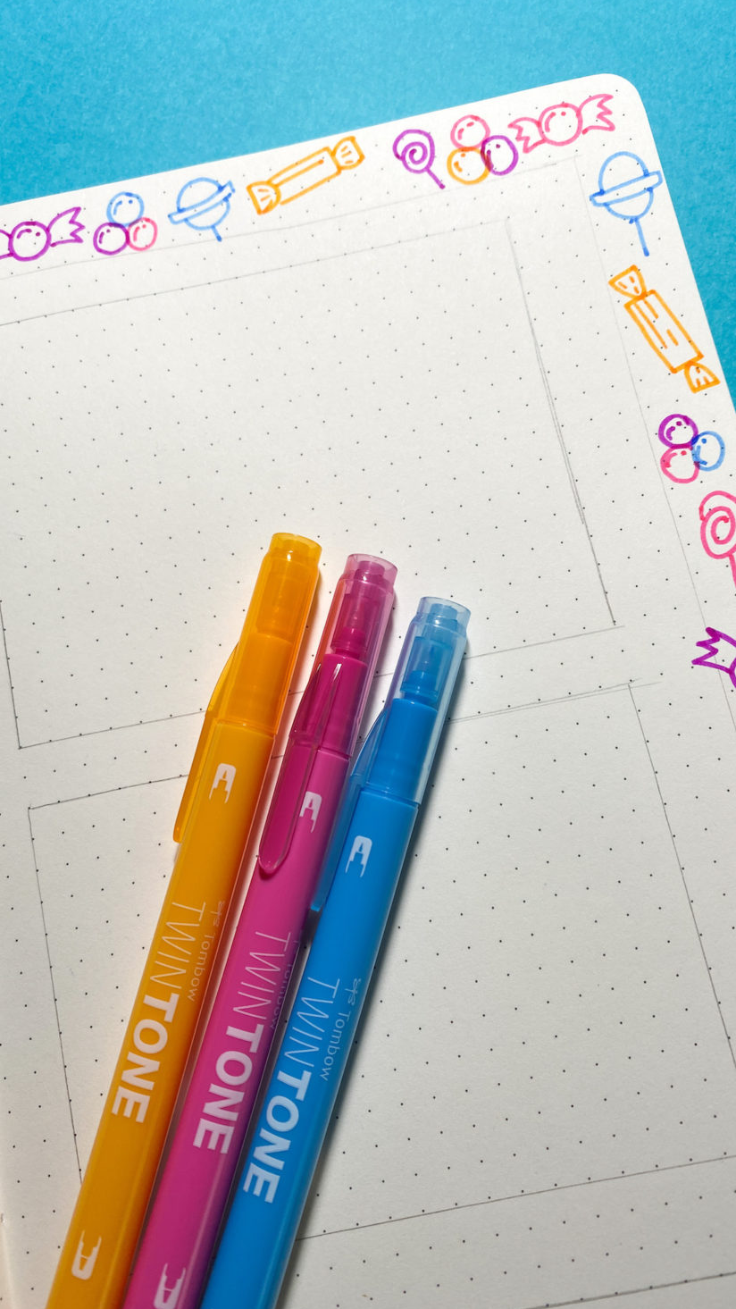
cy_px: 652
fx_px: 1006
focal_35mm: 29
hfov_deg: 40.2
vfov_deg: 66.1
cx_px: 367
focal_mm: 4.25
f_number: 1.8
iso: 32
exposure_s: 1/120
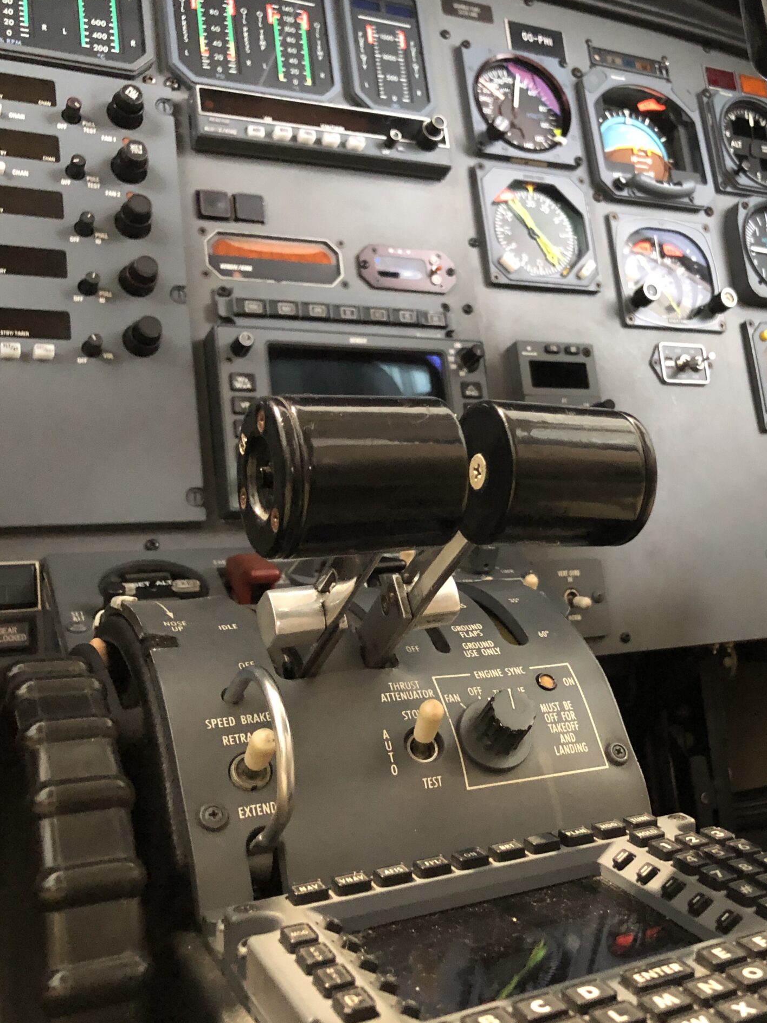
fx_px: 1122
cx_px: 581
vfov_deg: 49.0
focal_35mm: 38
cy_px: 508
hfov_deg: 36.8
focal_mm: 3.99
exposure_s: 1/4
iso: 125
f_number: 1.8
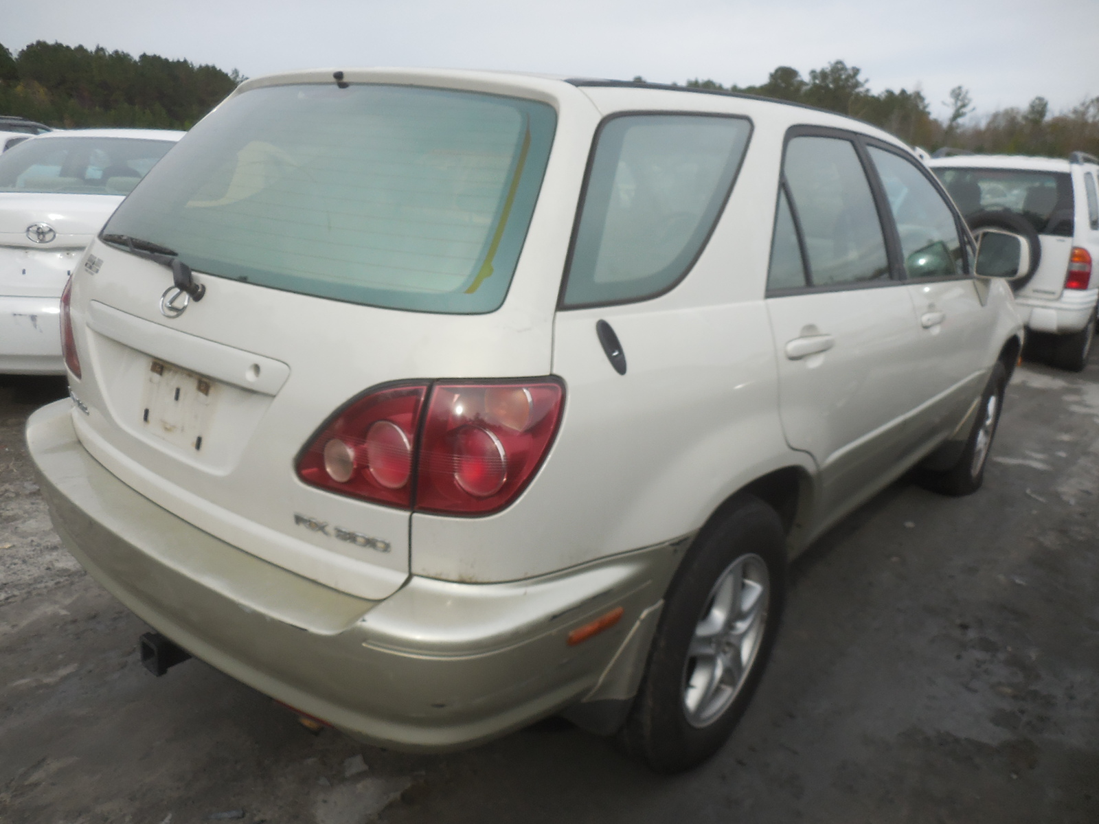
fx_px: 794
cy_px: 412
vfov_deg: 54.9
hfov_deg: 69.4
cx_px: 550
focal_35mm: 25
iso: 125
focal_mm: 4.5
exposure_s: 1/640
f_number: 3.7
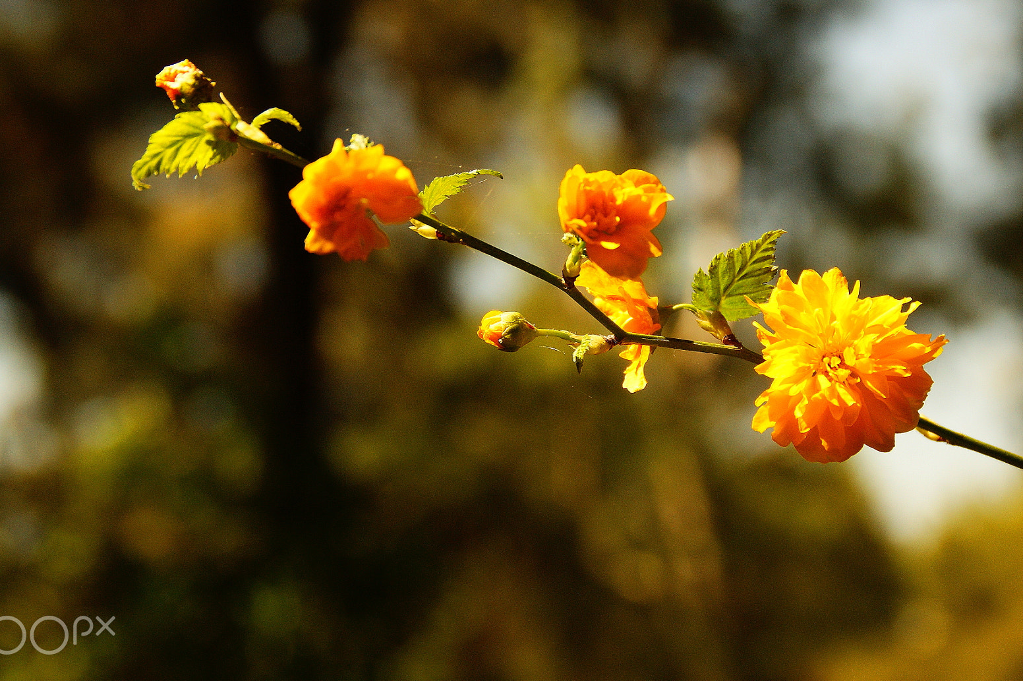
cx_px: 581
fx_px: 2812
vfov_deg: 13.8
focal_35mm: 99
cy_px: 297
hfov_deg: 20.6
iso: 200
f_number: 7.1
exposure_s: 1/400
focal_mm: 50
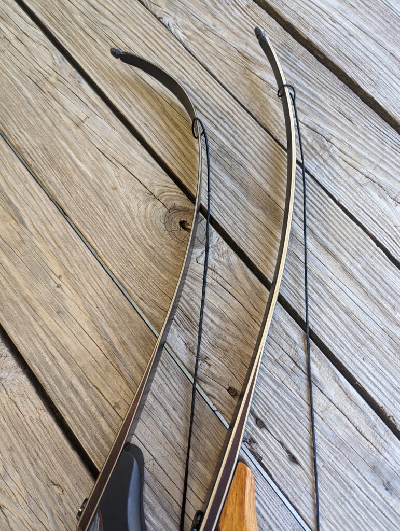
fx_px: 369
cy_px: 266
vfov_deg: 71.5
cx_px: 200
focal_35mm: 24
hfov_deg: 56.9
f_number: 1.85
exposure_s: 1/60
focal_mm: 6.81
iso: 99
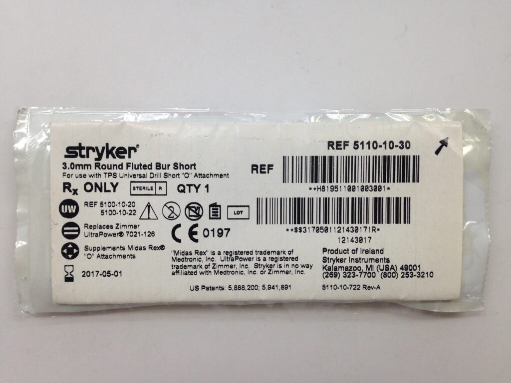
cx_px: 256
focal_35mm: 33
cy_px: 192
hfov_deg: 55.4
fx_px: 487
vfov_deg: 42.9
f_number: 2.4
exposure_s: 1/60
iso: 64
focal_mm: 4.12
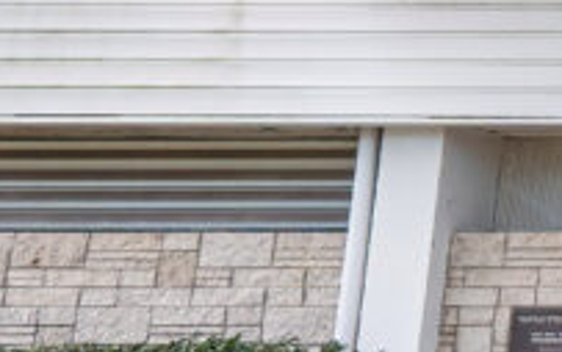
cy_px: -162
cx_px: 1298
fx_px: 1578
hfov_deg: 14.4
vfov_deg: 12.2
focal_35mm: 103
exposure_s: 1/2500
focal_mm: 20
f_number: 4
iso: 1600
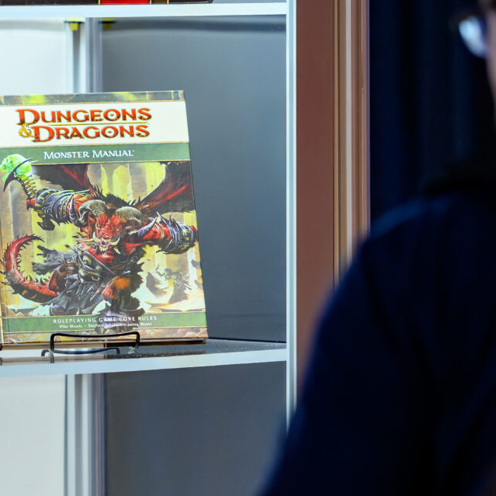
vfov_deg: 4.3
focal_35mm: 408
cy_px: 290
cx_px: -51
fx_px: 6614
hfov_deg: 4.3
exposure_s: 1/400
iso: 1600
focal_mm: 160
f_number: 3.2
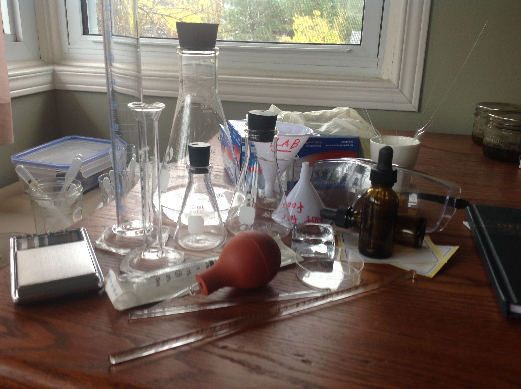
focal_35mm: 35
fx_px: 526
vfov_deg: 40.6
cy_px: 194
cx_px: 260
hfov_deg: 52.7
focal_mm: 4.28
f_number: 2.4
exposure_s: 1/20
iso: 50
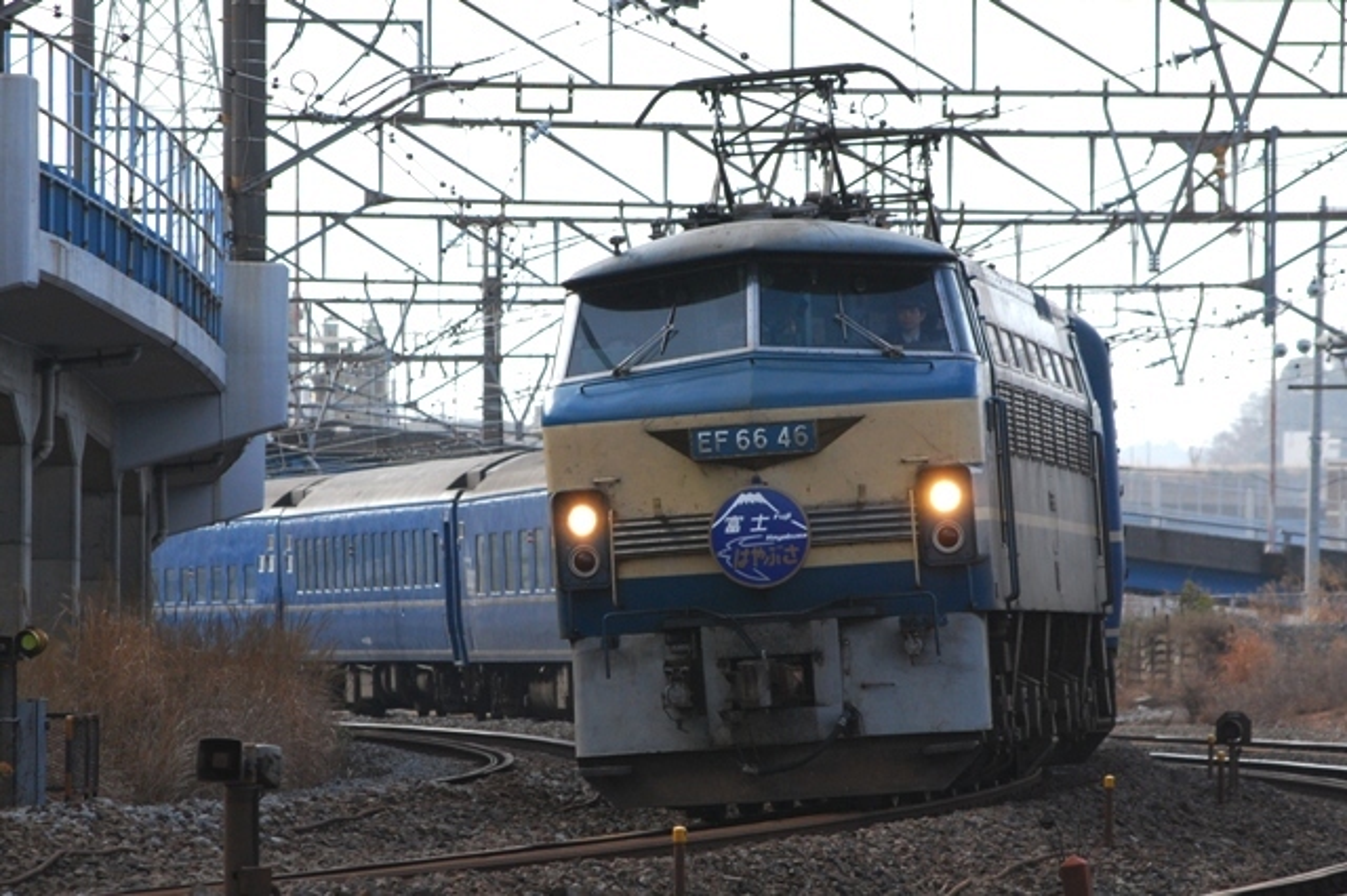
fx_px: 7573
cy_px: 448
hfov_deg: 10.2
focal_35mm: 202
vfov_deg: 6.8
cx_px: 674
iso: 400
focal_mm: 135
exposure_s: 1/500
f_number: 8
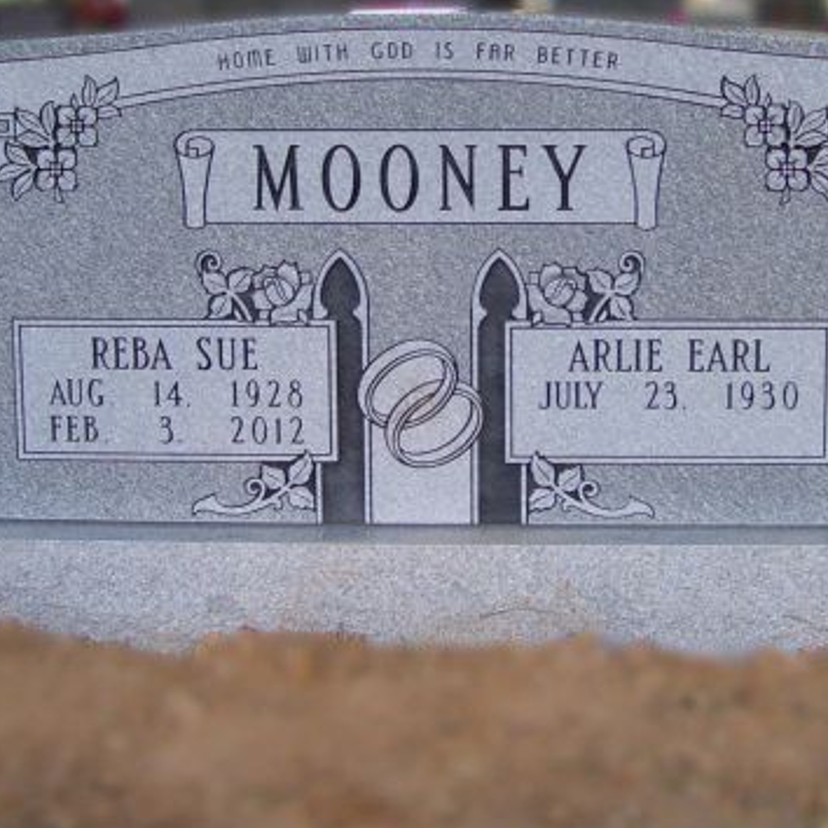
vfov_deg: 23.1
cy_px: 211
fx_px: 2003
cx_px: 472
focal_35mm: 74
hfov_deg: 23.3
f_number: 2.7
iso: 80
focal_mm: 6
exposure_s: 1/90
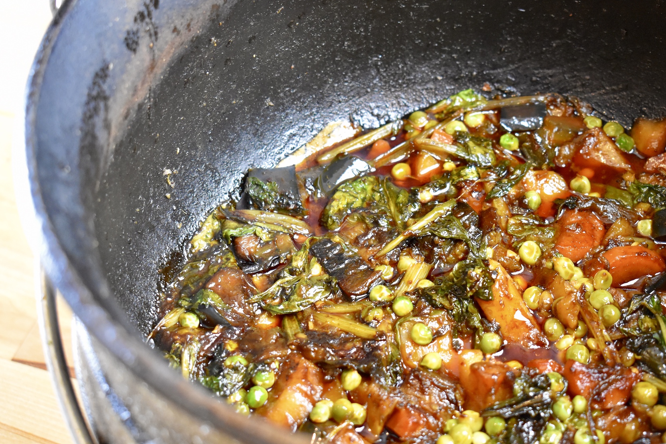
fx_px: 1091
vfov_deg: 23.0
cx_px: 377
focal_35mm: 59
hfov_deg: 33.9
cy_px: 220
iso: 3200
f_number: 4.5
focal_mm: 34
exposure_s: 1/50
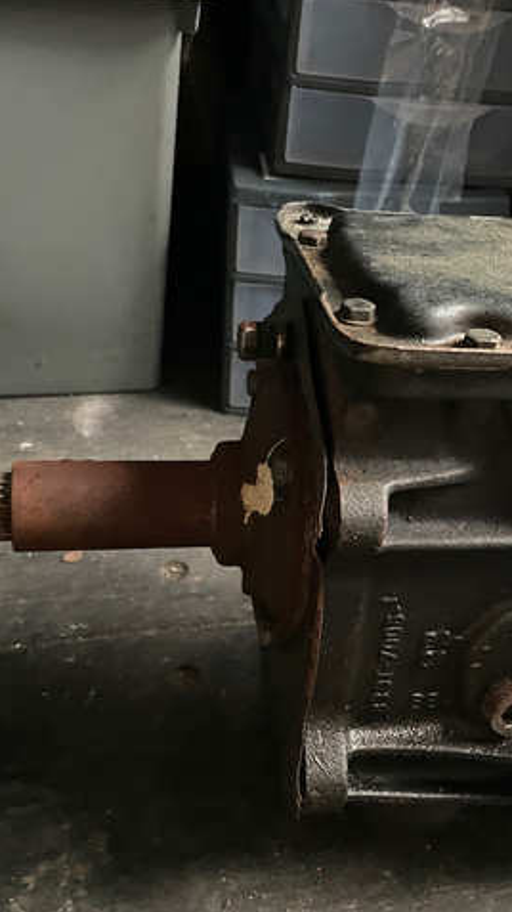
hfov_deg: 31.0
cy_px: 455
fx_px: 918
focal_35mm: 38
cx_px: 317
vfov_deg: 52.8
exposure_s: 1/28
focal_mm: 4.2
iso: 1000
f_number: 1.6
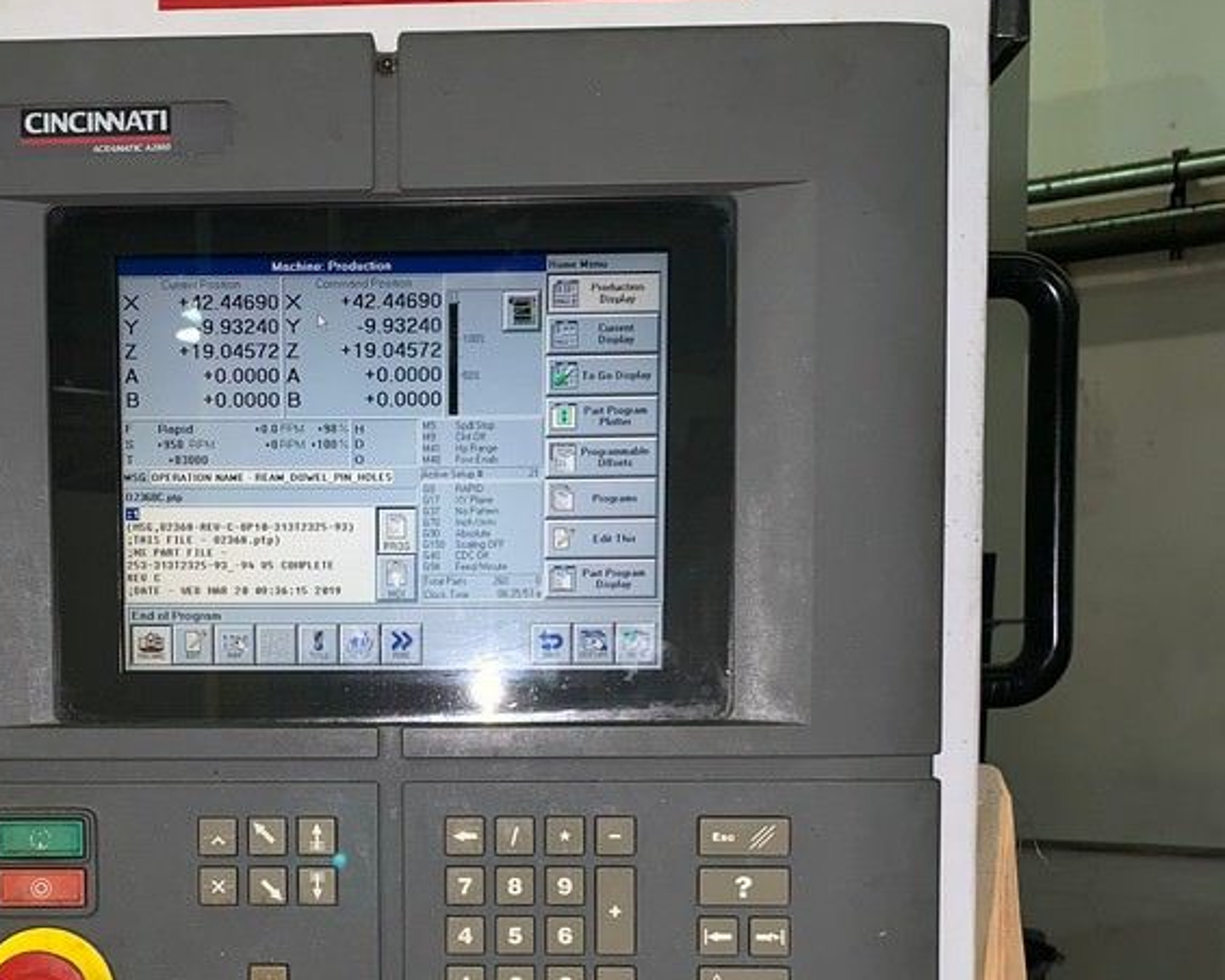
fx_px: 1668
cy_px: 789
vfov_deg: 31.9
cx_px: 395
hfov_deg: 39.8
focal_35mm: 46
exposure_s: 1/22
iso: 40
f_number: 1.8
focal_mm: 4.25
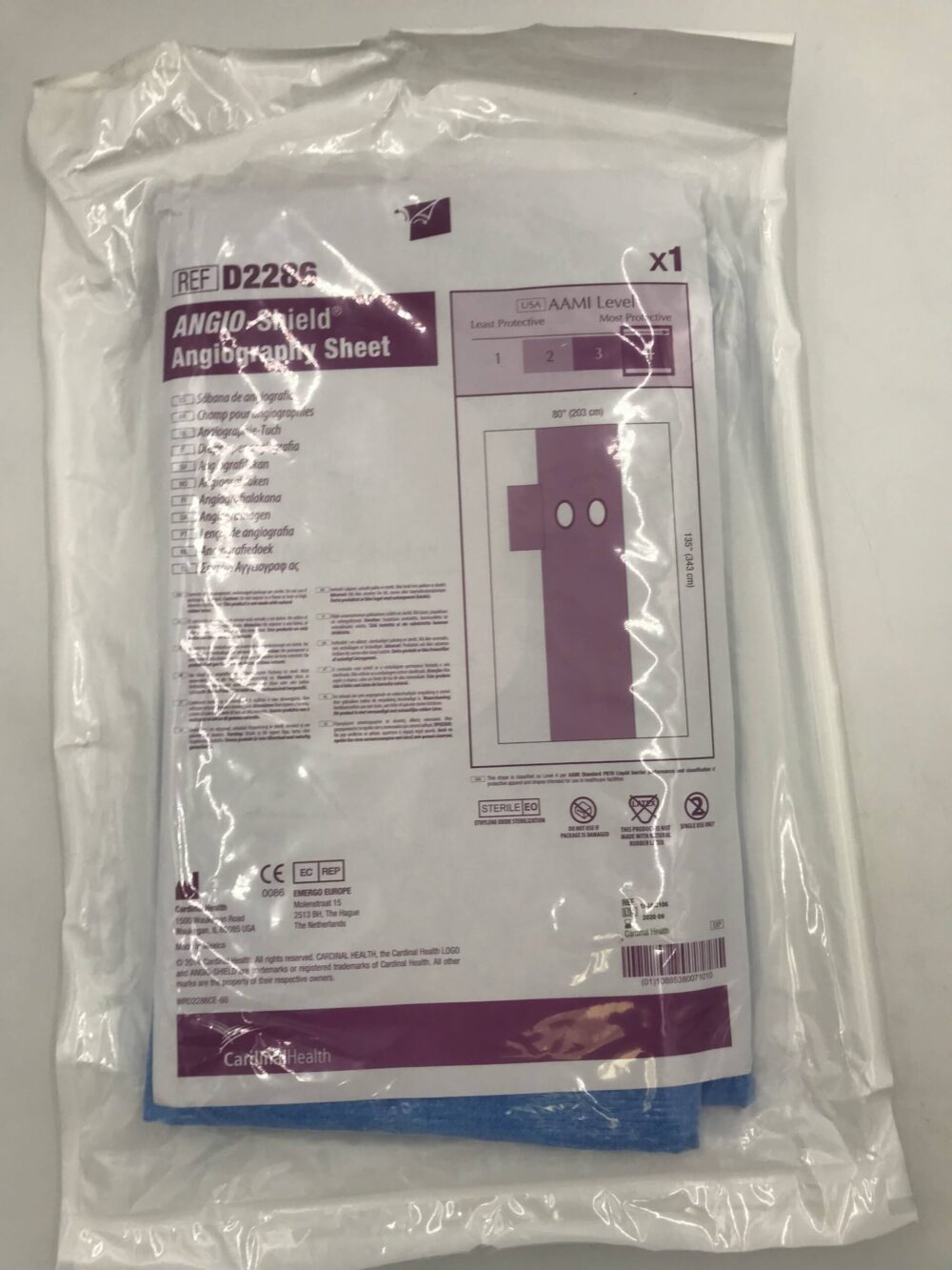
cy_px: 635
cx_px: 476
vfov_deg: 63.4
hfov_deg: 49.8
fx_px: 1027
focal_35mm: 28
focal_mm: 3.99
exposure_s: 1/120
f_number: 1.8
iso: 20
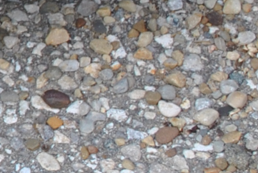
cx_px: -534
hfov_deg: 7.0
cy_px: -117
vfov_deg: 5.3
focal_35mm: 260
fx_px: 1868
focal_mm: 26
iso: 200
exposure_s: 1/125
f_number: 5.6
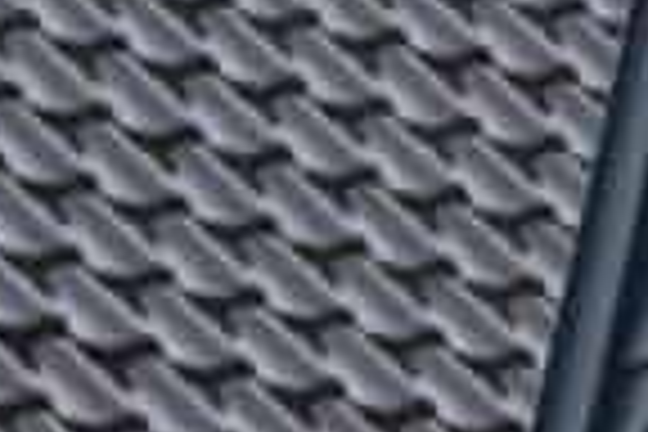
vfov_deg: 1.6
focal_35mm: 855
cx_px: 1732
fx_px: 15389
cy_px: 574
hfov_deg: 2.4
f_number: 11
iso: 560
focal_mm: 120
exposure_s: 1/350
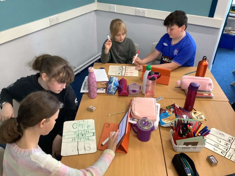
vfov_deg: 45.4
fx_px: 210
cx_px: 118
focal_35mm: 31
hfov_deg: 58.4
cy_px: 88
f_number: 2.4
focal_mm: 3.3
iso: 200
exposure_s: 1/50
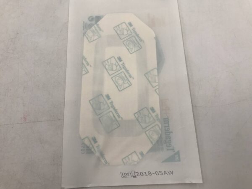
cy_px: 94
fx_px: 204
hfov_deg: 63.4
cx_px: 126
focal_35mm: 28
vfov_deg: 49.7
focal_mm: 3.99
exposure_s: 1/60
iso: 25
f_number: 1.8
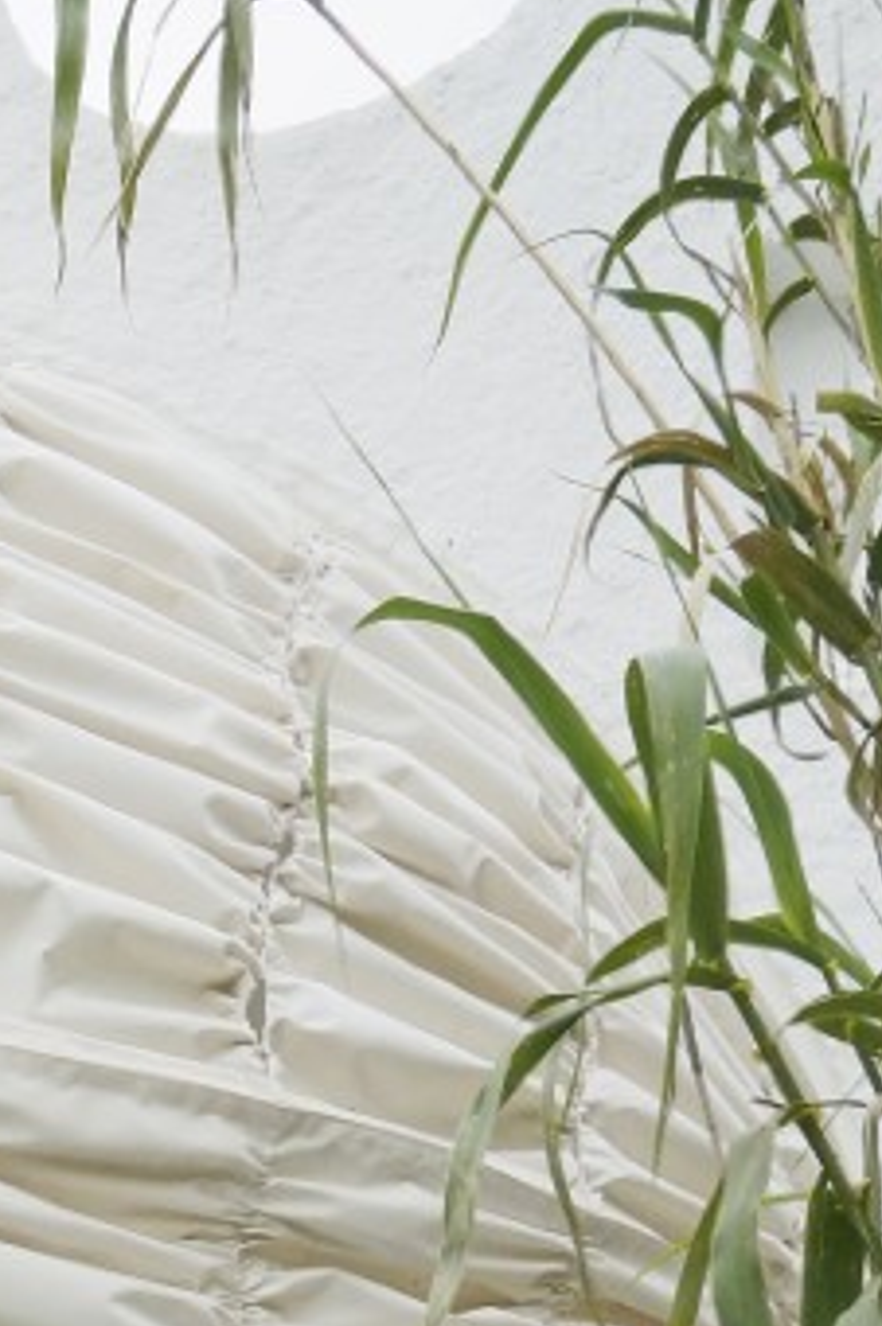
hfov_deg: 12.5
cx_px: -550
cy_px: 2184
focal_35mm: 102
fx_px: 3756
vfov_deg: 17.3
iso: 800
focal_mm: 20
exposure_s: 1/640
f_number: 9
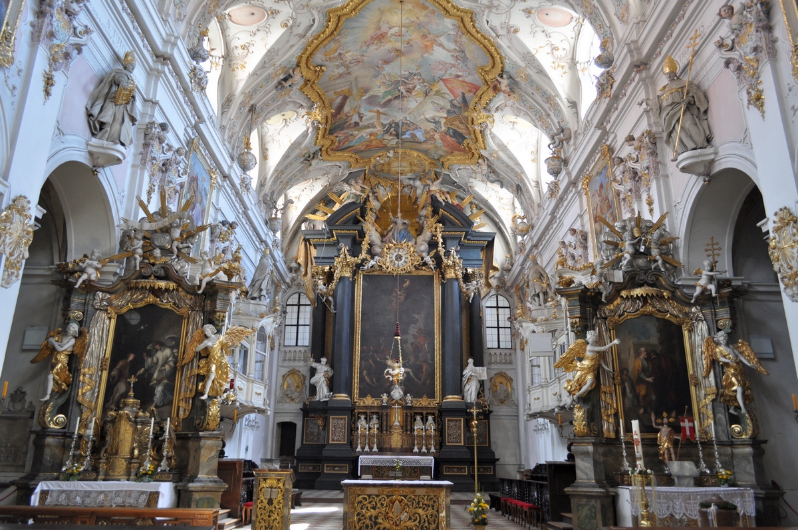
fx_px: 598
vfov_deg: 47.8
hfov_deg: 67.4
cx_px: 399
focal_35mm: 27
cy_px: 265
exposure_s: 1/60
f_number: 4
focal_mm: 18
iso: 720
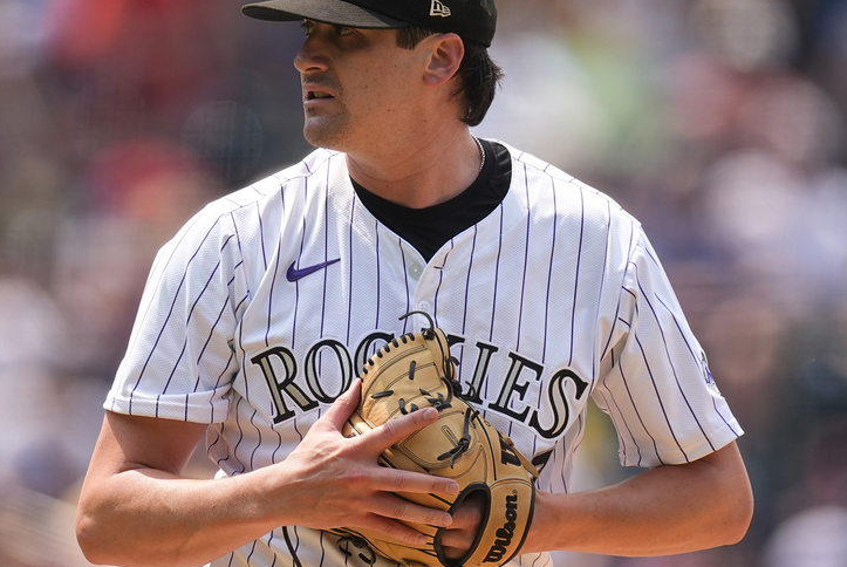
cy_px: 290
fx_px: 30034
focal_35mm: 1275
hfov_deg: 1.6
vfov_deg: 1.1
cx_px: 310
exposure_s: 1/2000
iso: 400
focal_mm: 600
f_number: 4
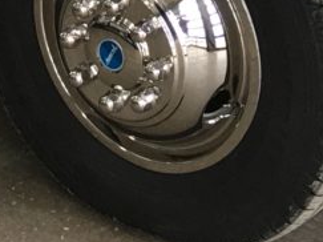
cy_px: -580
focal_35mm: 215
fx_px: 2005
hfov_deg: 9.0
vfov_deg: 6.2
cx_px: -138
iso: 32
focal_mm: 4.15
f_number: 2.2
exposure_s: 1/120
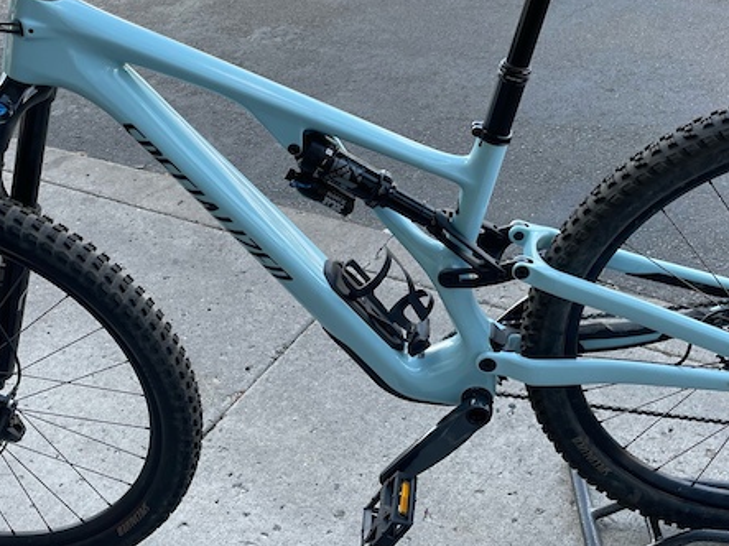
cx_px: 403
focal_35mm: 47
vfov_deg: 30.9
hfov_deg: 40.4
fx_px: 990
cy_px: 276
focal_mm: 4.2
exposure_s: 1/296
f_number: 1.6
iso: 32
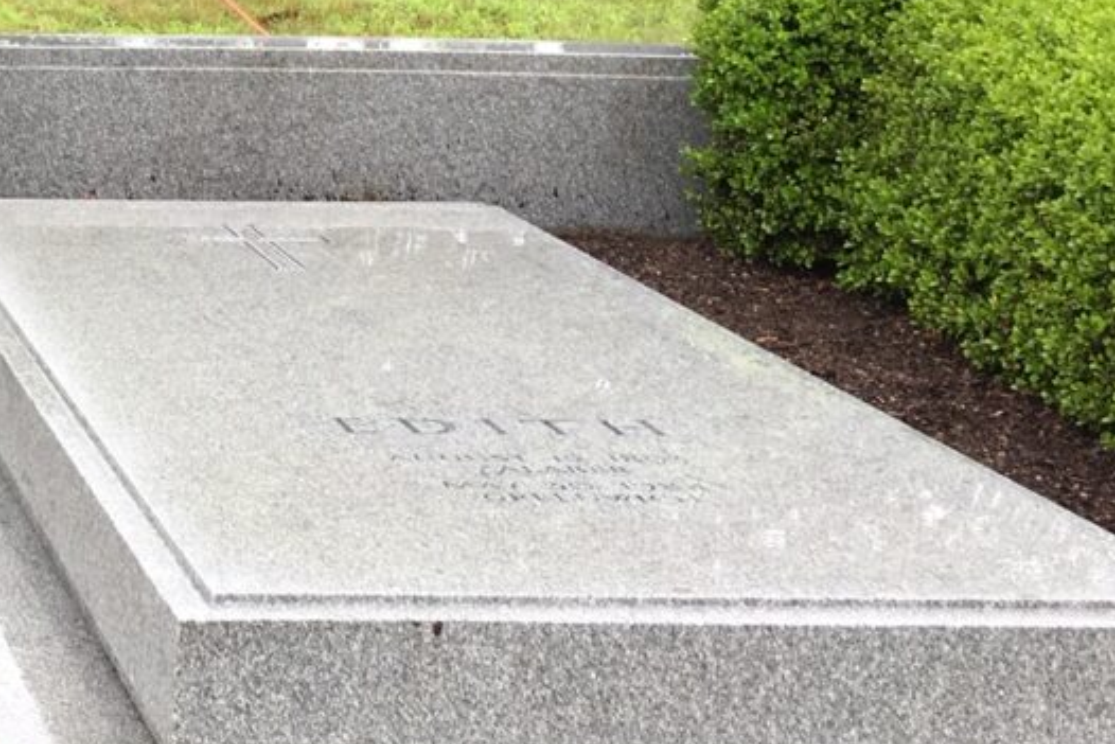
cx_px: -305
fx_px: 2726
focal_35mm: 88
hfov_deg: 21.1
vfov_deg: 15.4
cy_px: 125
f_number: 2.2
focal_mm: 4.15
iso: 25
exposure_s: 1/138
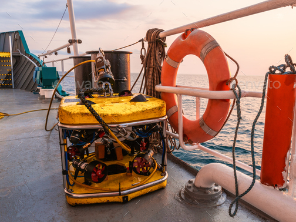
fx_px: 231
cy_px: 112
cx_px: 164
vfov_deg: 51.4
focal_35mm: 27
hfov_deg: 65.1
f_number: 8
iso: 160
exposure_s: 1/60
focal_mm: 16
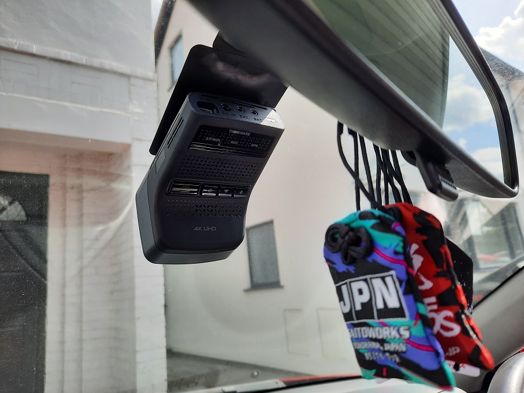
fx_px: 378
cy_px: 196
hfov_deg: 69.4
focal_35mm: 25
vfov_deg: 54.9
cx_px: 262
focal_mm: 4.6
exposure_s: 1/302
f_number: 2
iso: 32
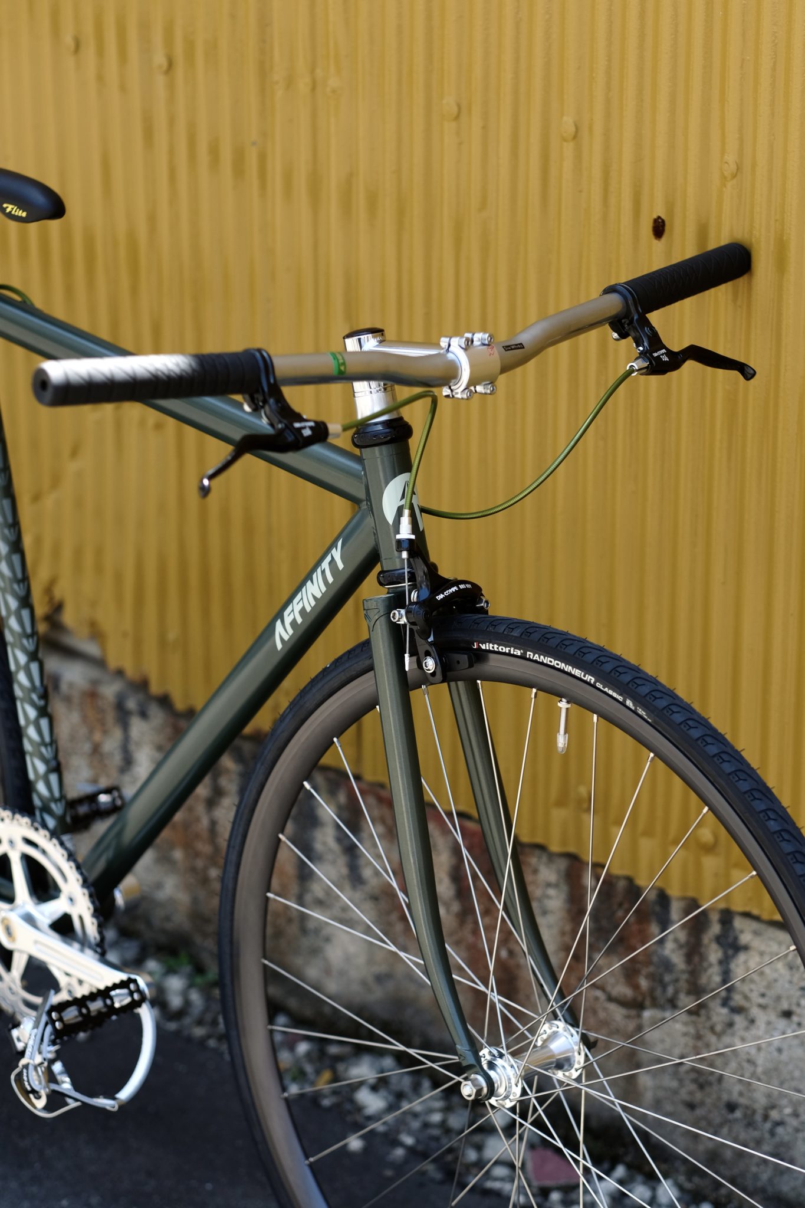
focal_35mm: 84
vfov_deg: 24.2
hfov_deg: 16.3
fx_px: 2818
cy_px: 604
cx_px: 402
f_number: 2.2
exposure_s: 1/1000
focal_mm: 56
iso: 200
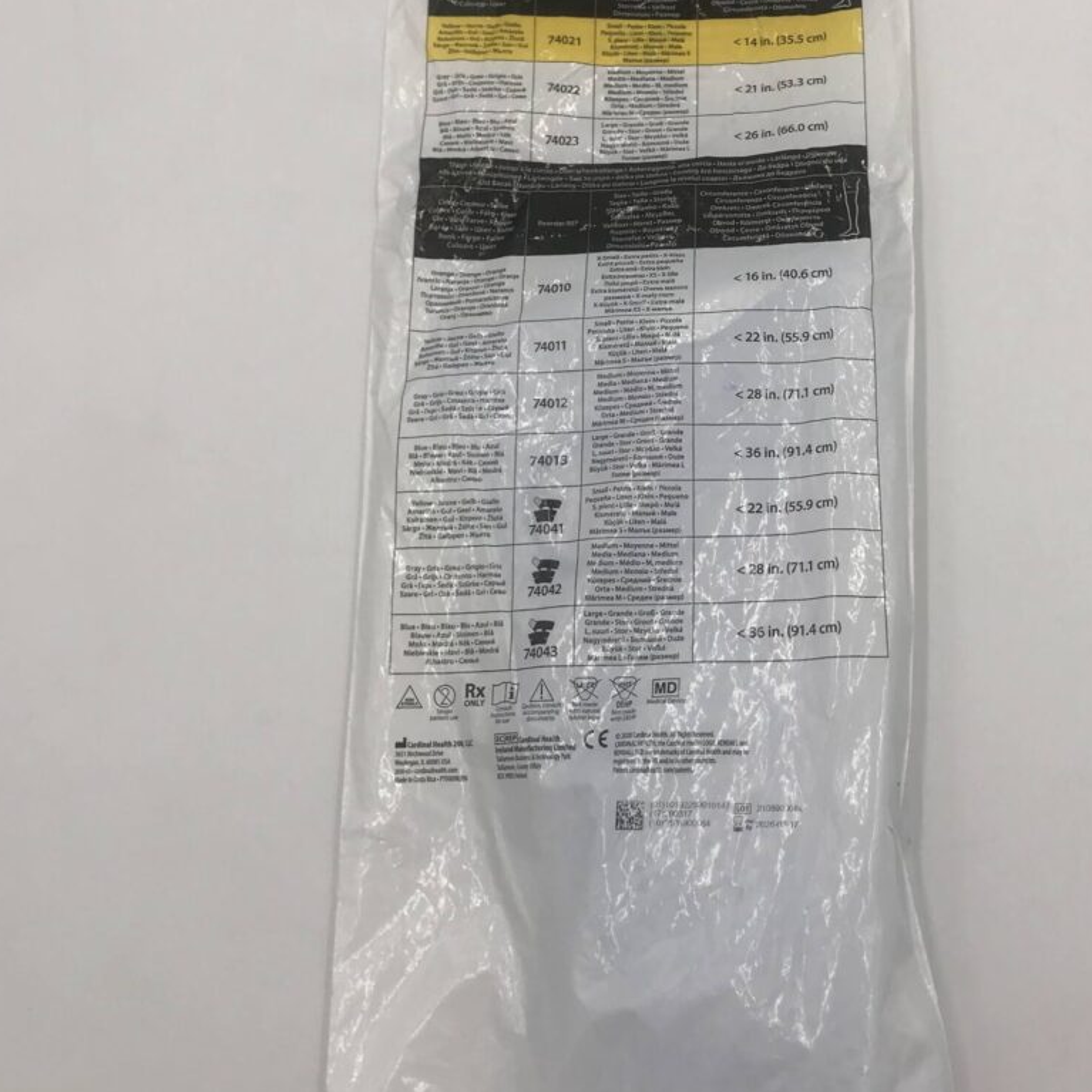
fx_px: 1535
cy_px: 374
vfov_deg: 38.8
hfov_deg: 38.9
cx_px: 693
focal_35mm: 43
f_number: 1.8
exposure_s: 1/191
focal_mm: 3.99
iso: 20
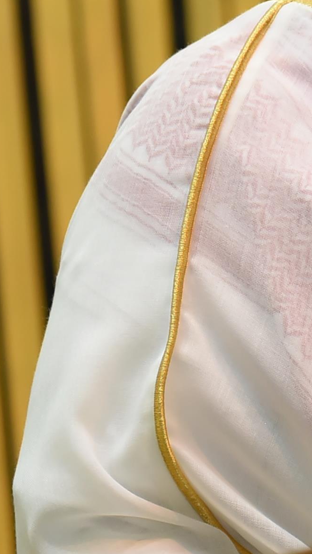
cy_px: 51
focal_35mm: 250
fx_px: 3678
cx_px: 714
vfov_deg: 8.6
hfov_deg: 4.7
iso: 1600
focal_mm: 62
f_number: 3.5
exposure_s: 1/125
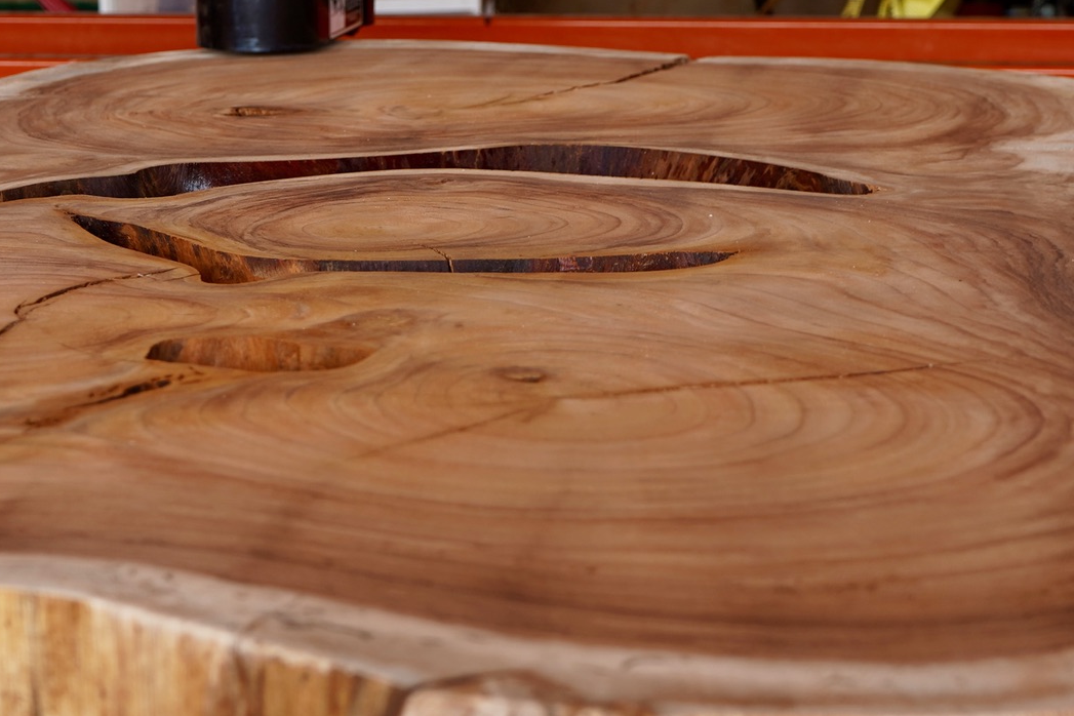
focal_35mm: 99
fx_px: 2953
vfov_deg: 13.8
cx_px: 434
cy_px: 170
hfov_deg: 20.6
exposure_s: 1/80
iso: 100
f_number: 5.6
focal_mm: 45
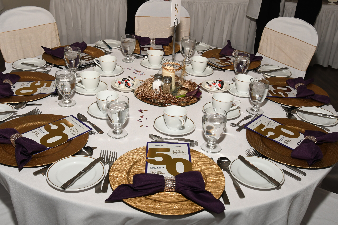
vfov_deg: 36.9
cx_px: 169
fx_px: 338
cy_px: 112
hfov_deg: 53.1
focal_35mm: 36
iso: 800
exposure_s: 1/125
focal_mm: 24
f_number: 10
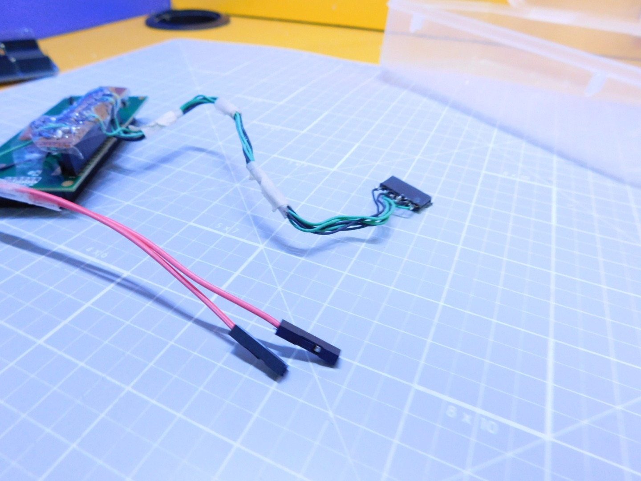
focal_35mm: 23
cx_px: 320
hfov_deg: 73.9
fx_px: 426
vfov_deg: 58.9
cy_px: 240
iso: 400
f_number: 3
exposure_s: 1/8
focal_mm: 4
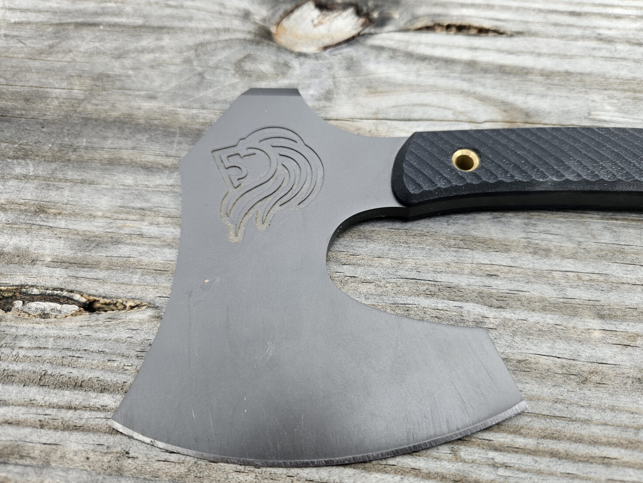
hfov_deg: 71.6
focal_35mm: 24
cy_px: 245
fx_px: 446
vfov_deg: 56.8
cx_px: 328
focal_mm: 5.4
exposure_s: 1/207
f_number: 1.8
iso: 50
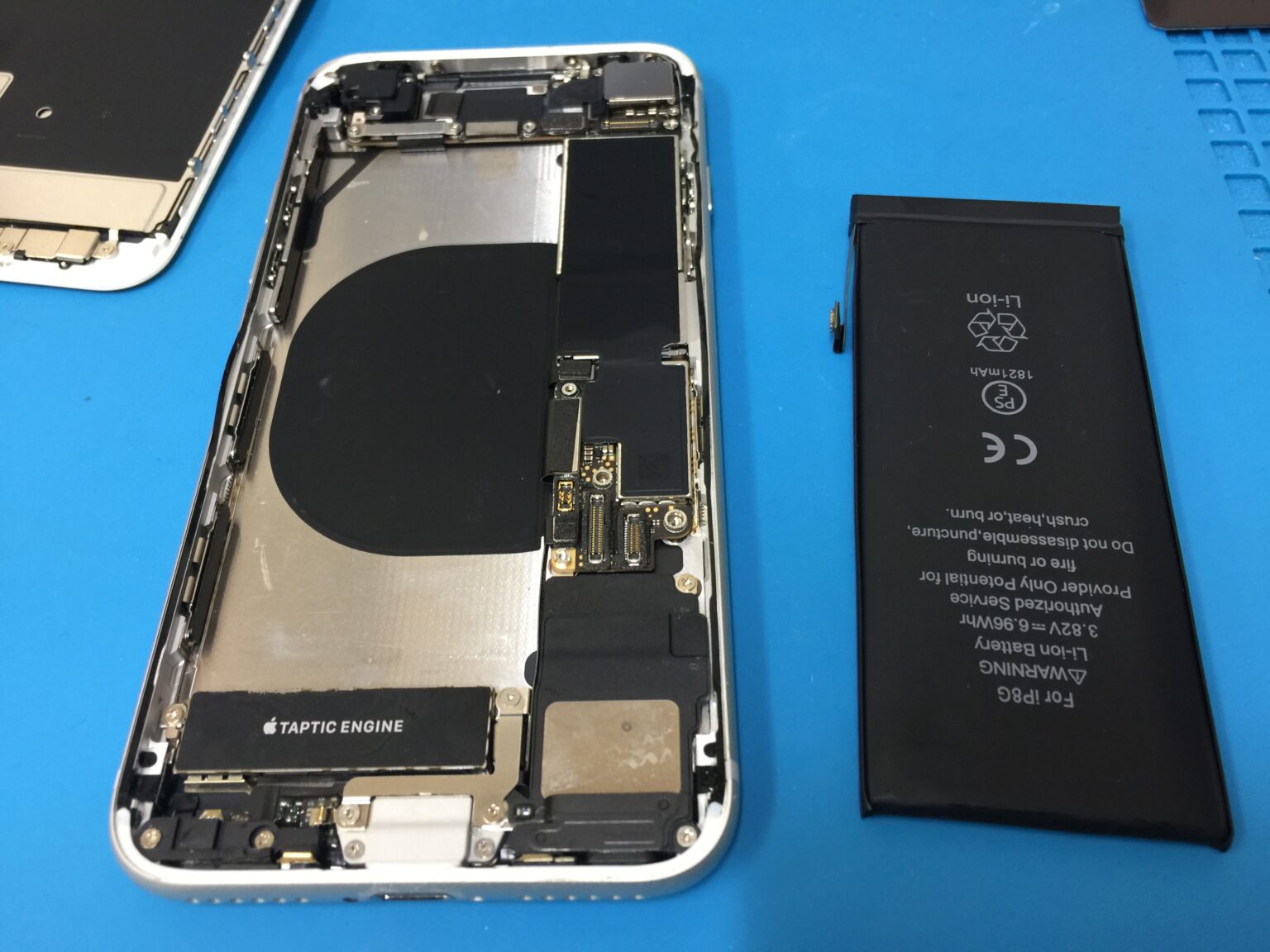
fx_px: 1064
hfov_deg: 61.7
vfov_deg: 48.2
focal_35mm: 29
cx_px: 635
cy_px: 476
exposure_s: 1/15
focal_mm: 4.15
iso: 50
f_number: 2.2
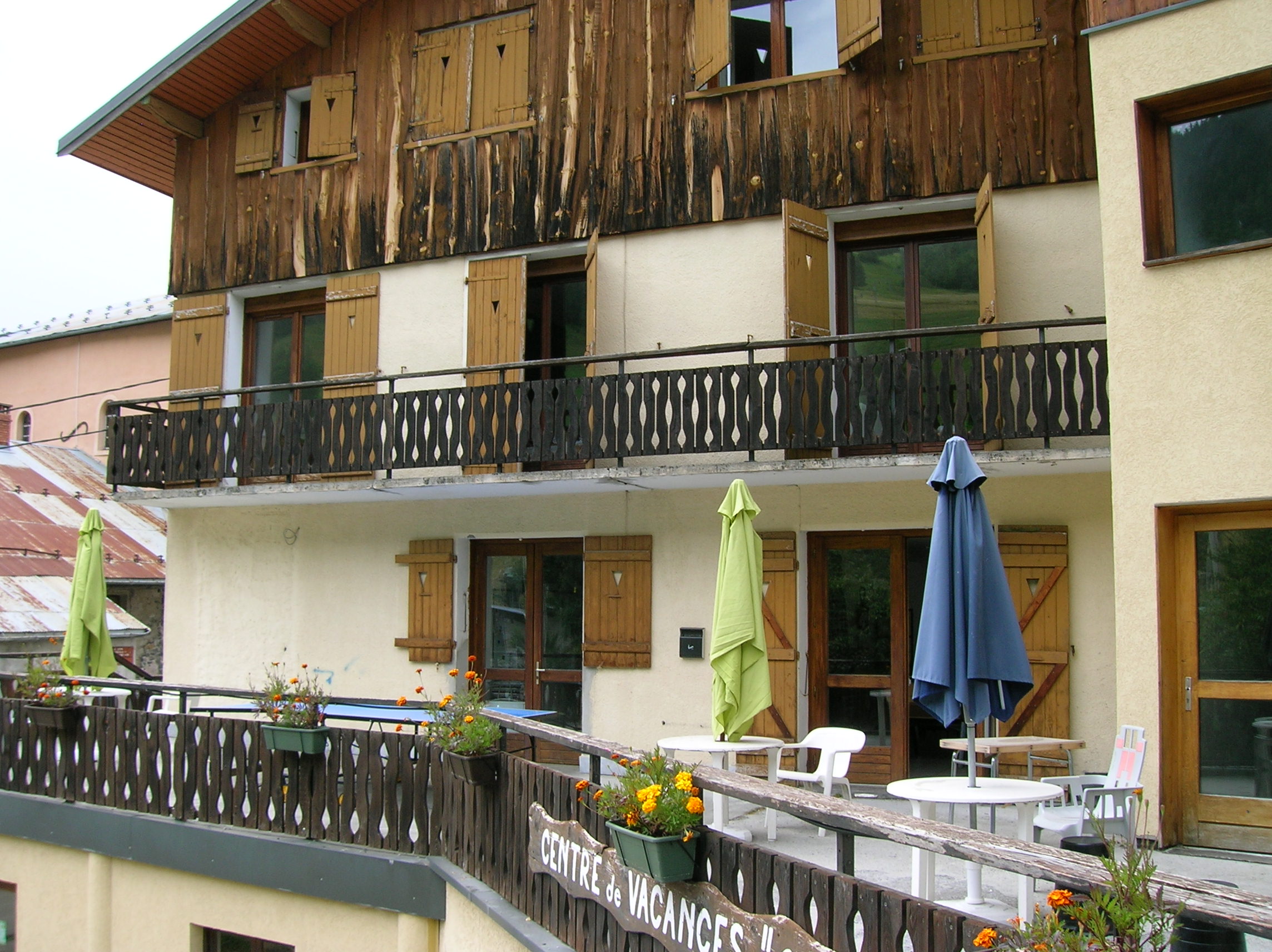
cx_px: 636
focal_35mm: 34
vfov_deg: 41.7
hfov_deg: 54.0
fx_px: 1248
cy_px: 476
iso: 50
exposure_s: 1/101
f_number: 4.9
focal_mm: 5.7
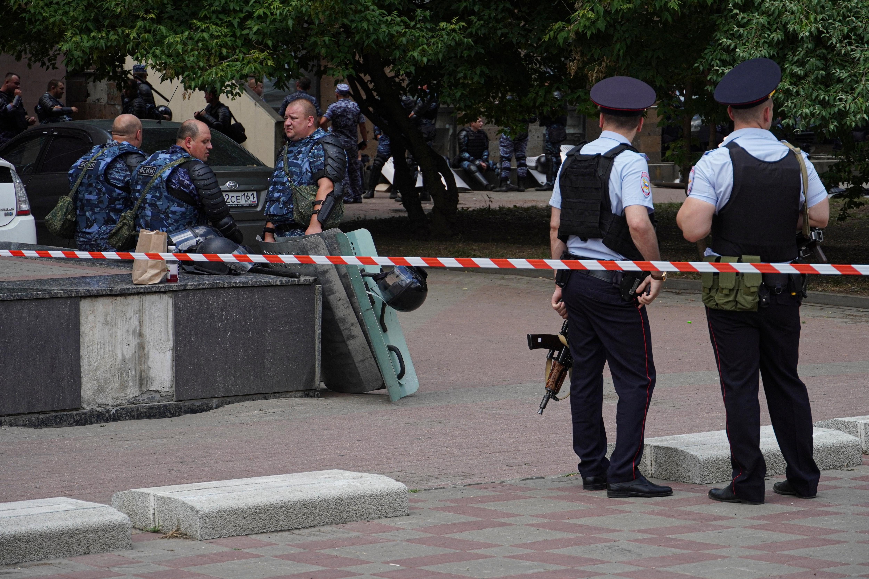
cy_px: 290
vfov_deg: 12.5
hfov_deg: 18.7
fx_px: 2643
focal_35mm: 110
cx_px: 434
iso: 250
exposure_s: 1/800
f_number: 5.6
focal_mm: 73
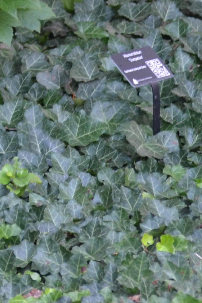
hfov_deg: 3.5
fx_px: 3243
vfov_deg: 5.2
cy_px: -319
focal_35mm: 385
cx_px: -202
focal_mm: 55
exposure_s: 1/80
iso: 400
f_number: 4.5
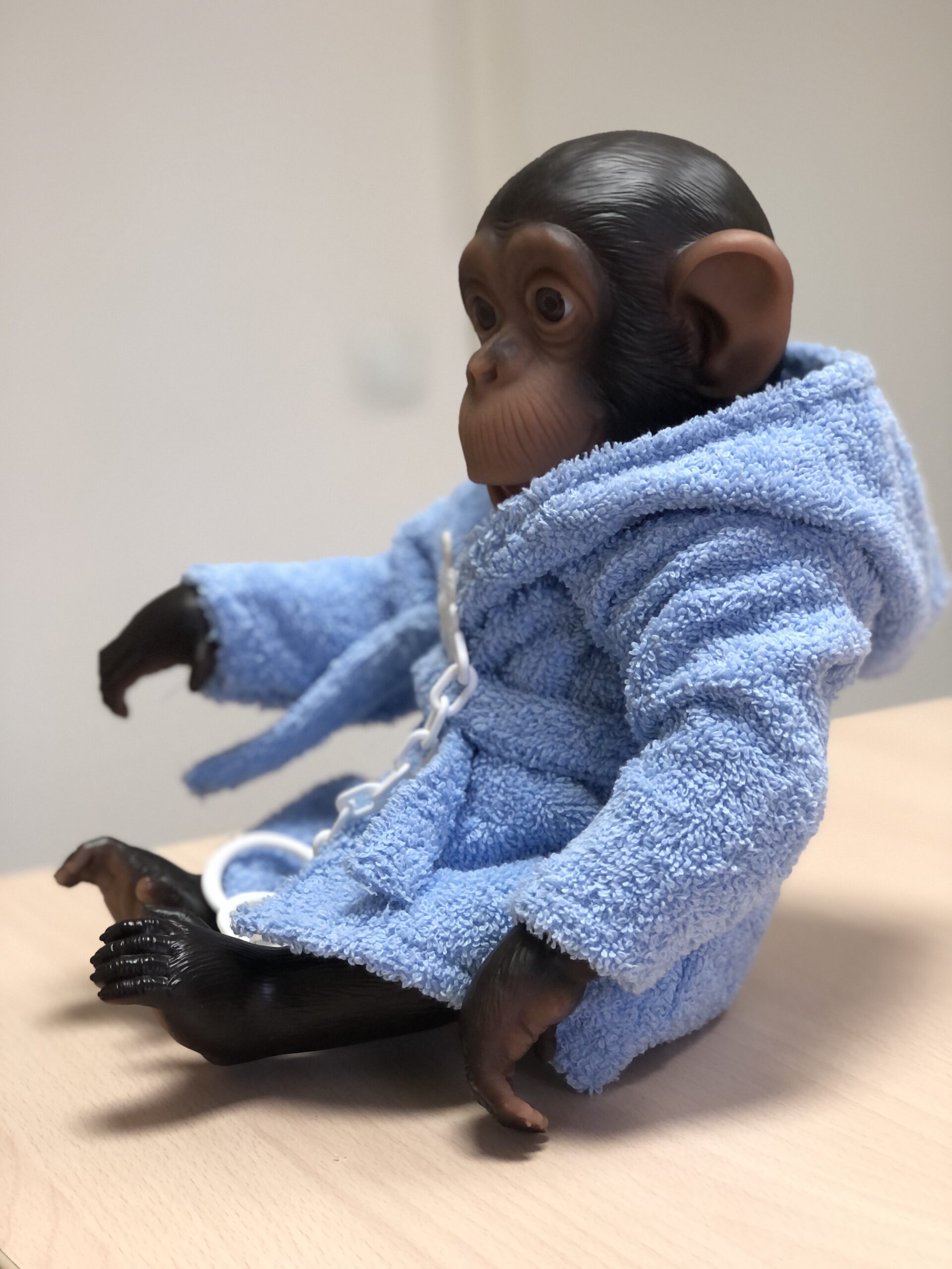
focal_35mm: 57
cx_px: 476
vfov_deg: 33.8
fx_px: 2090
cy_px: 634
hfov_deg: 25.7
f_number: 2.8
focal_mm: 6.6
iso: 125
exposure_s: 1/33
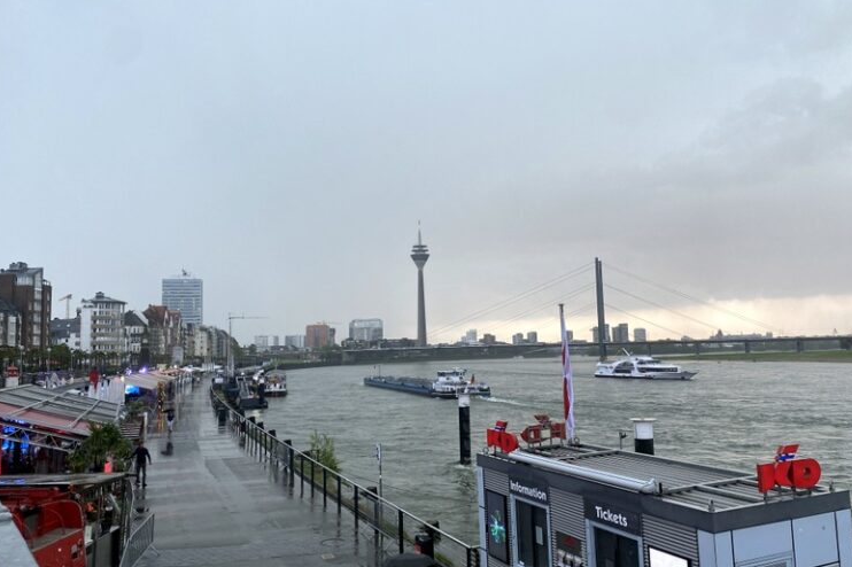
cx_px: 433
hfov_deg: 65.5
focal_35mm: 28
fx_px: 662
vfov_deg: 46.4
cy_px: 292
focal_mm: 4.25
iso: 80
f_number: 1.8
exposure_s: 1/121
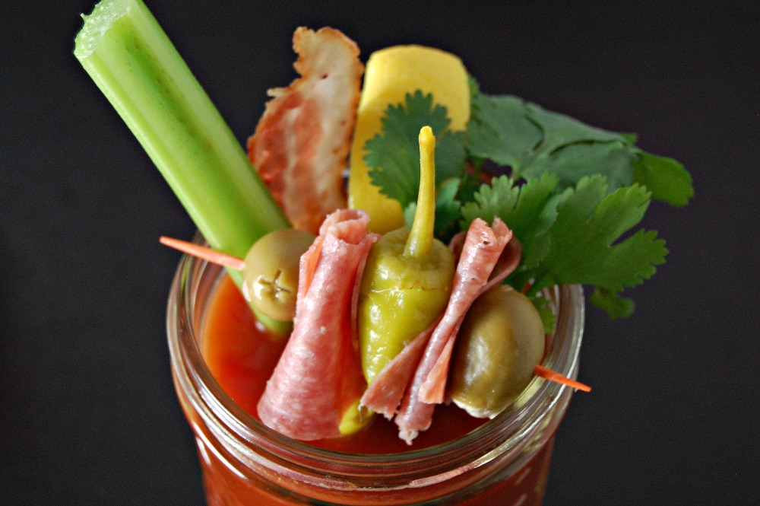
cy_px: 253
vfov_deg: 18.2
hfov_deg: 27.0
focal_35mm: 75
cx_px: 380
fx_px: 1582
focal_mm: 50
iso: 800
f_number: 5.6
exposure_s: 1/15
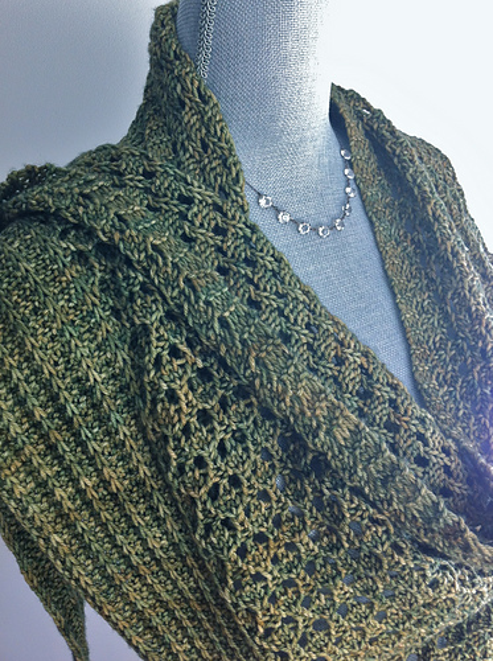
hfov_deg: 40.6
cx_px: 246
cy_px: 330
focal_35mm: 35
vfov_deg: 52.7
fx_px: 667
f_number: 2.8
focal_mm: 3.85
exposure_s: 1/20
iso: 80
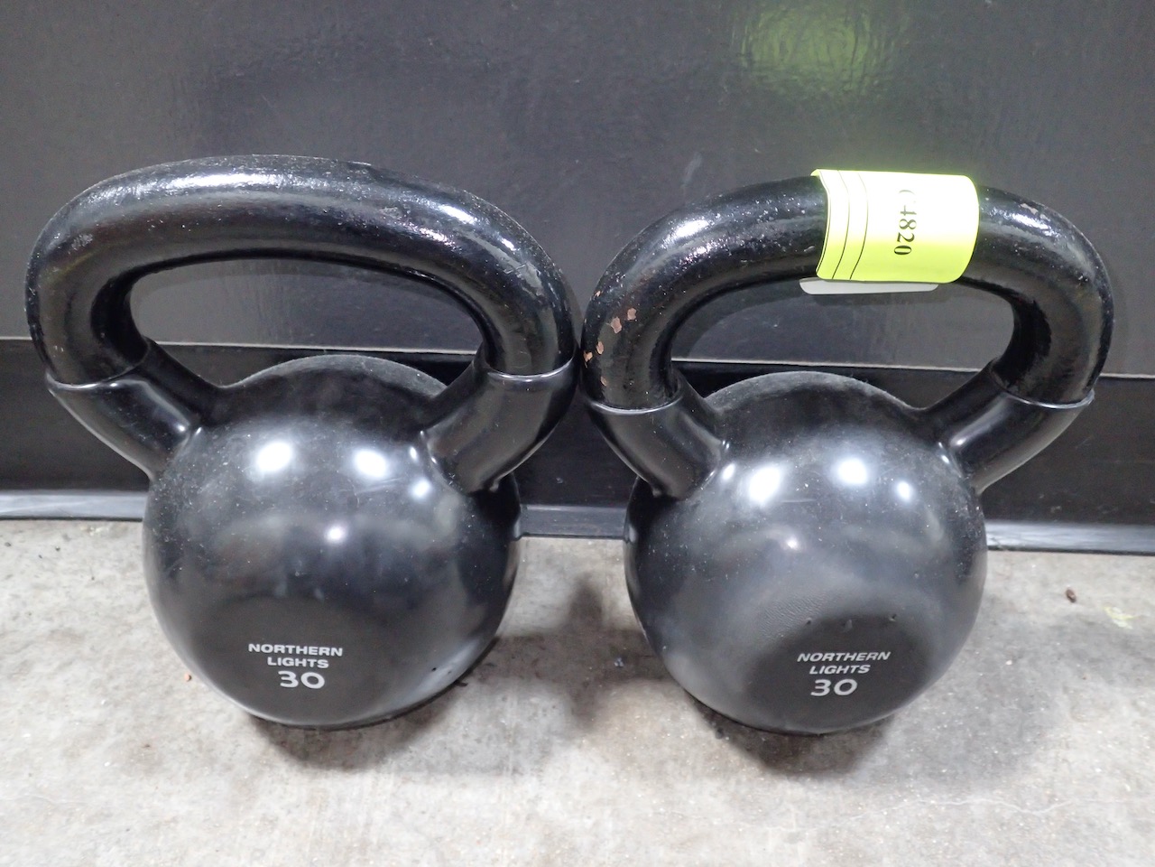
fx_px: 1001
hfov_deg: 60.0
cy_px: 434
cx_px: 578
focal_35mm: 30
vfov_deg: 46.8
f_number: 2.3
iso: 640
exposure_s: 1/30
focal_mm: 5.5
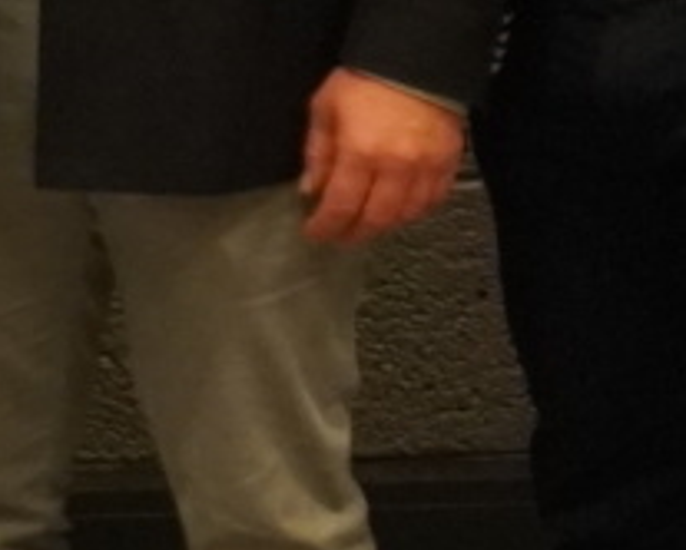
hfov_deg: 6.0
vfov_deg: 5.5
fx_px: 5575
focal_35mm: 274
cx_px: -2035
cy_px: -692
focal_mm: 21
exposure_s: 1/160
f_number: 4
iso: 2000
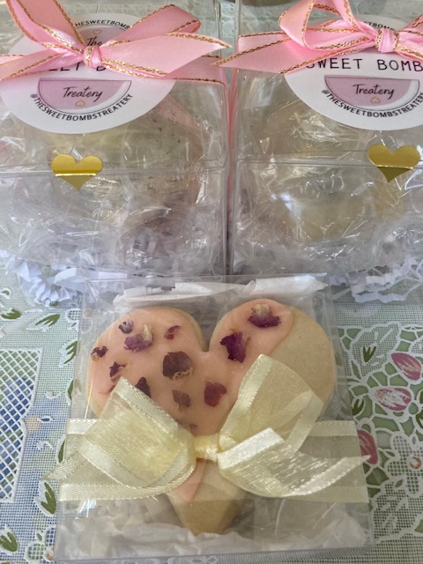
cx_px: 212
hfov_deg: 49.7
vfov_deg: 63.4
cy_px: 282
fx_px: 456
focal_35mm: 28
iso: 200
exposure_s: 1/60
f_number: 1.8
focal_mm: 3.99
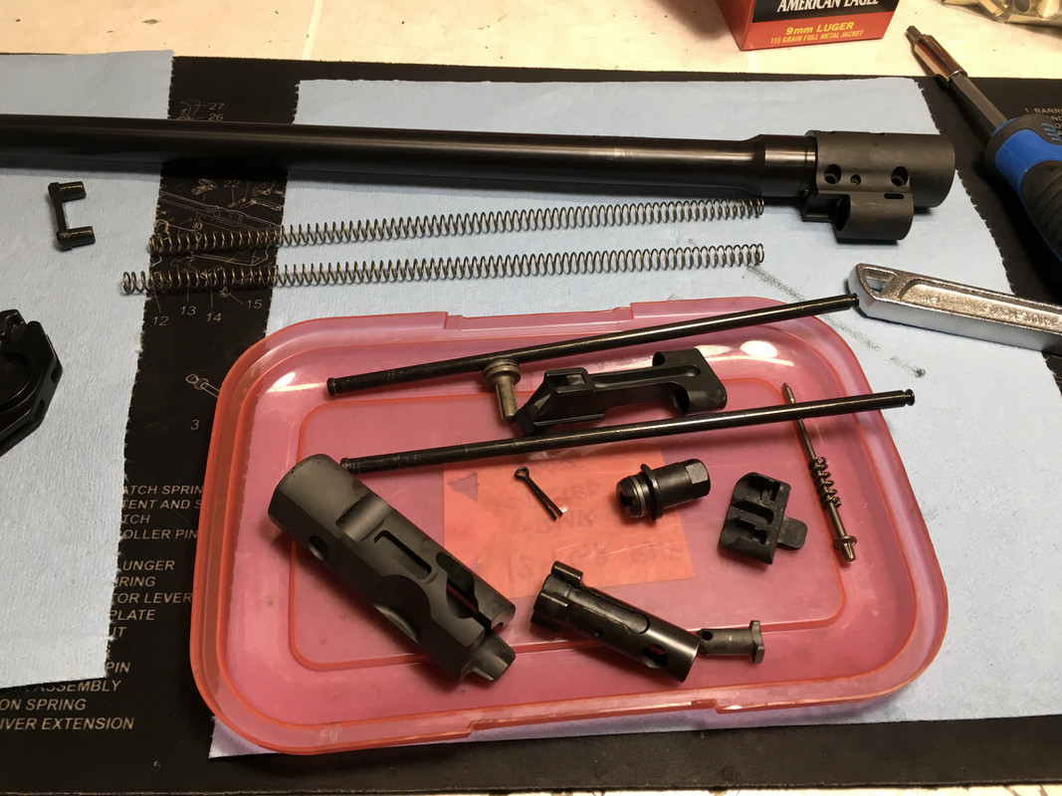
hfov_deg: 61.7
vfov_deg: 48.2
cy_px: 398
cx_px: 531
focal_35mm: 29
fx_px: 890
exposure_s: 1/40
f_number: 2.2
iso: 32
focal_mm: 4.15
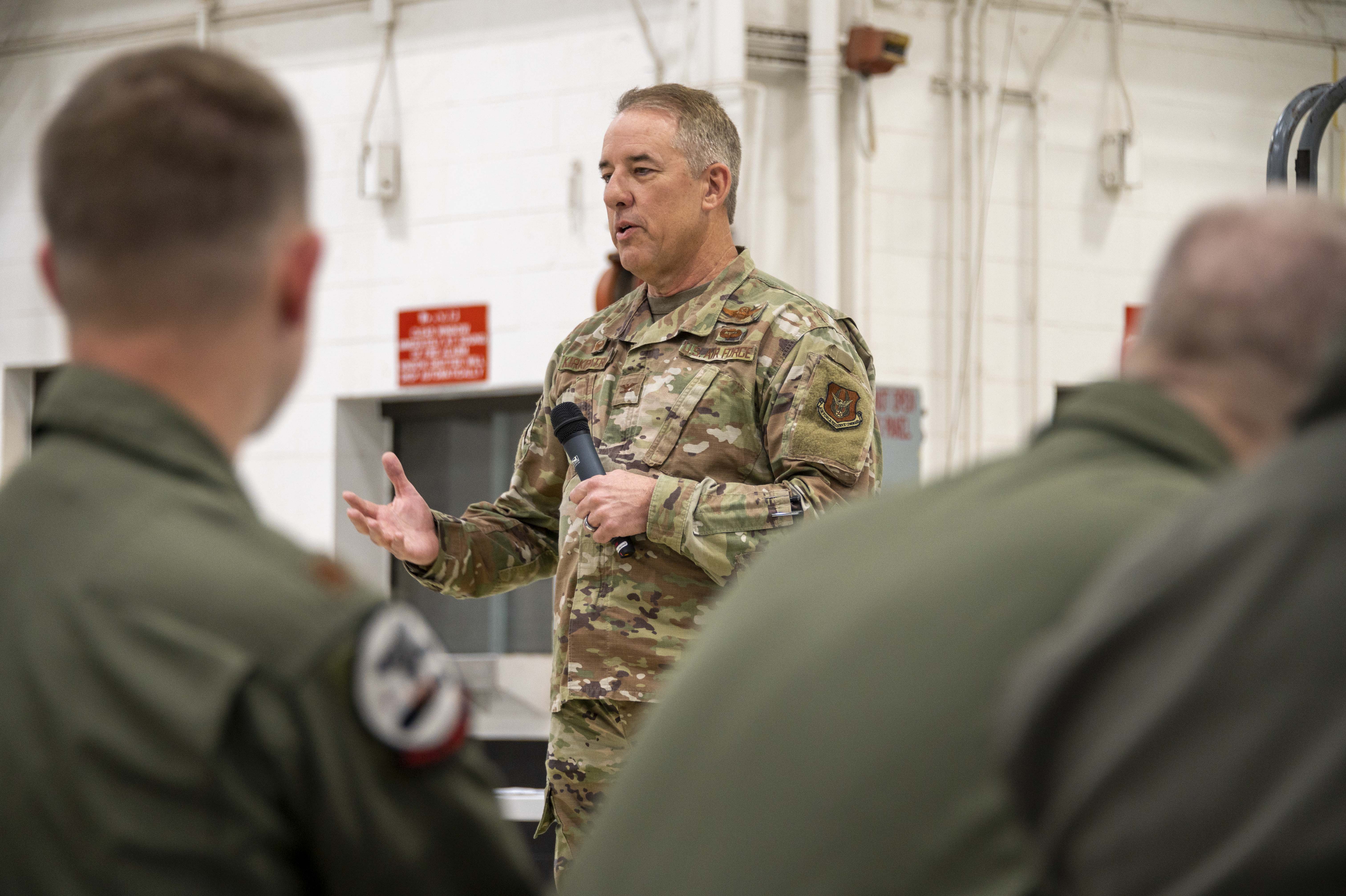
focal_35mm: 145
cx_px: 673
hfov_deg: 14.2
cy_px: 448
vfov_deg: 9.4
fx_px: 5418
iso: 800
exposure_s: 1/60
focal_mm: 145
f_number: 5.6
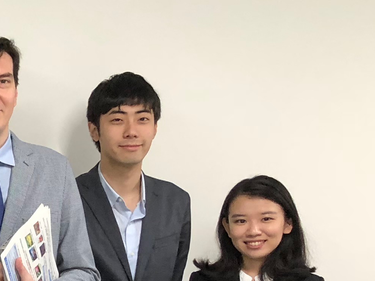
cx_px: -336
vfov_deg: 12.8
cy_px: 310
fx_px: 1235
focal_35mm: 114
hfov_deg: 14.7
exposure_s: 1/25
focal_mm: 3.99
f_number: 1.8
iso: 32
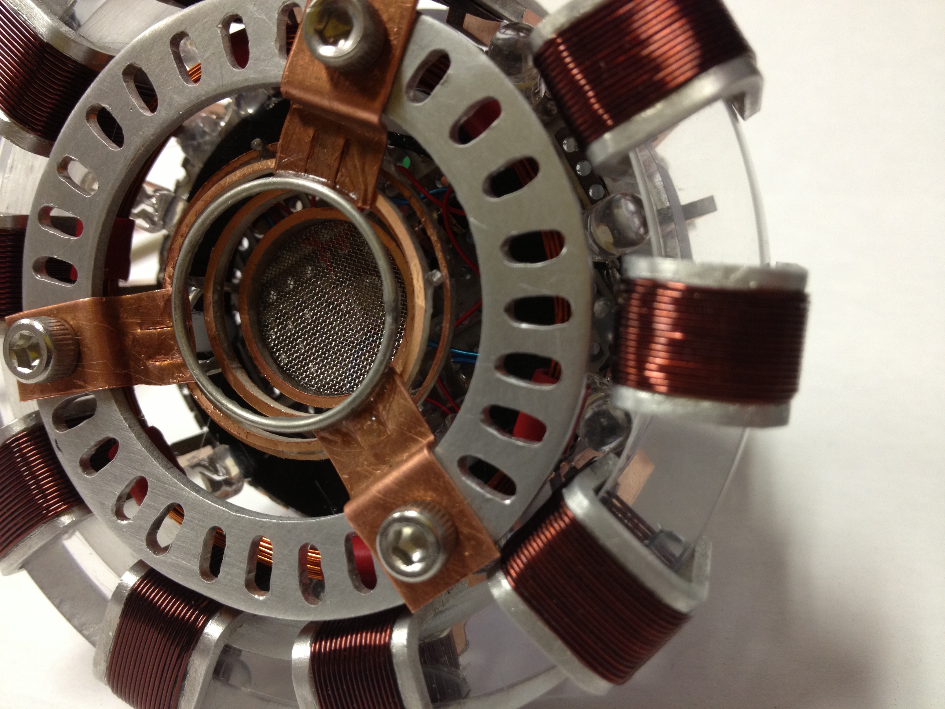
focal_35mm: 35
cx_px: 472
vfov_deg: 40.7
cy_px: 354
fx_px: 955
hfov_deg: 52.6
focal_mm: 4.28
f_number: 2.4
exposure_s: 1/20
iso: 100
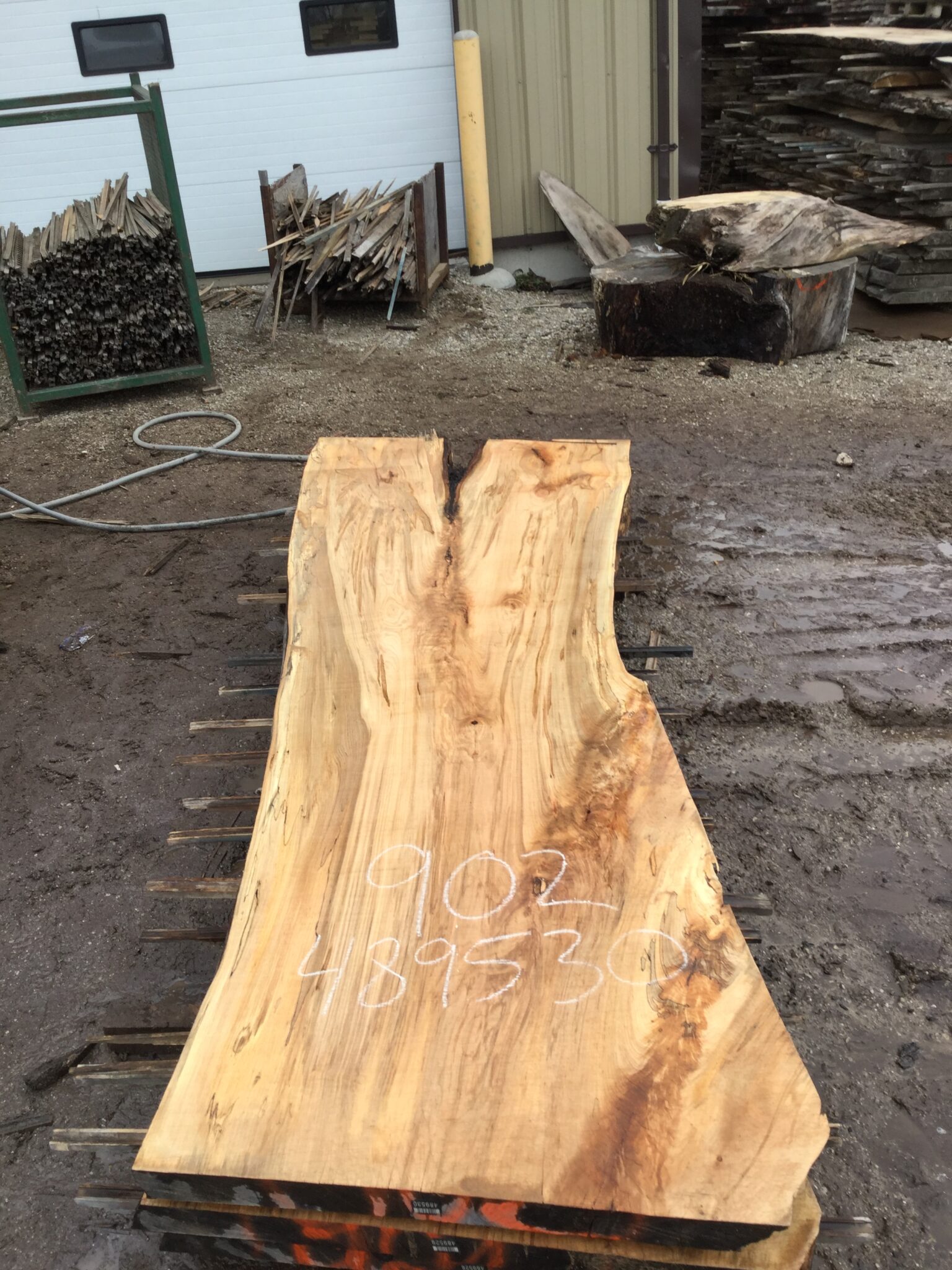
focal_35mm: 31
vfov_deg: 58.4
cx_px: 476
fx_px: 1137
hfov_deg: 45.4
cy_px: 635
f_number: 2.4
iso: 25
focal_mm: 3.3
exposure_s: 1/138
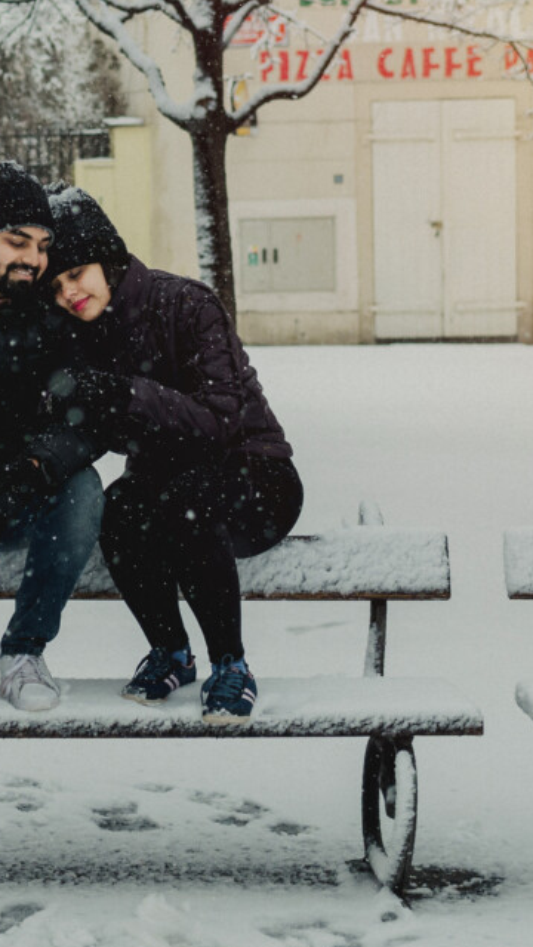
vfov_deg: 24.1
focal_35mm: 88
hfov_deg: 13.5
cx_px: -46
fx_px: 2211
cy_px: 340
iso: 1000
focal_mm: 35
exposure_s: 1/800
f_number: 2.5
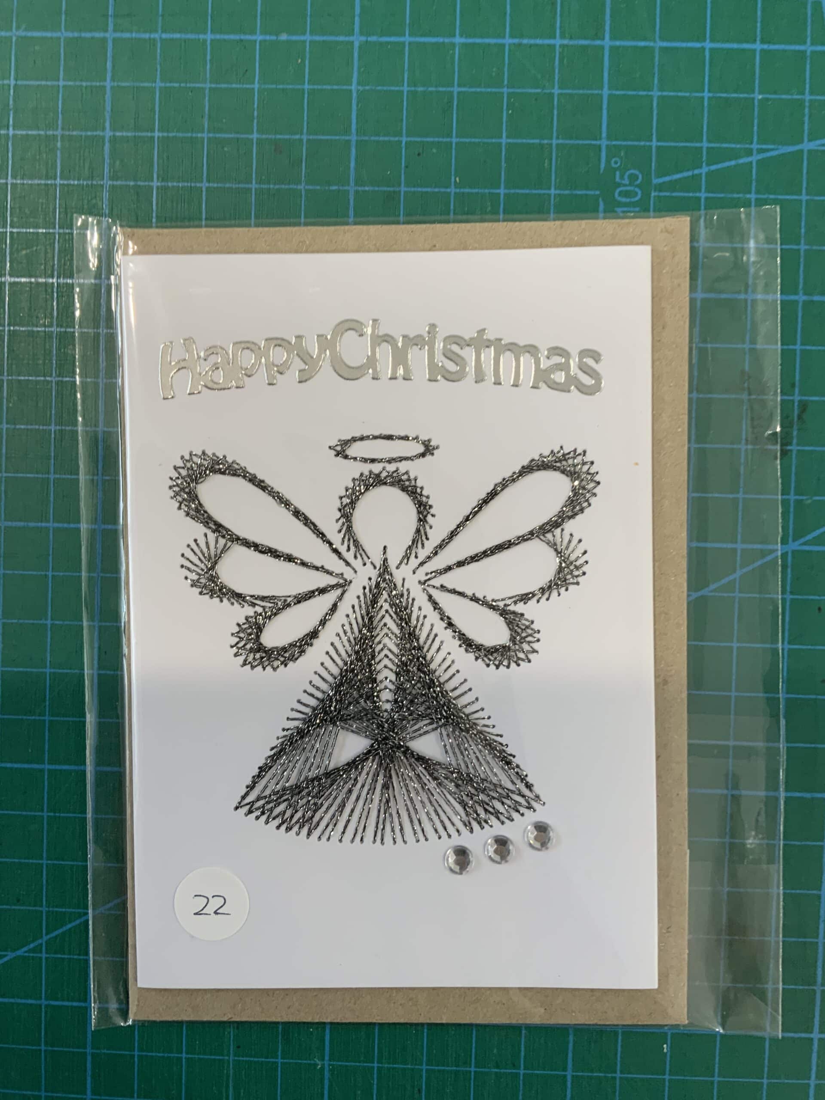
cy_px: 550
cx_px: 412
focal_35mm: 29
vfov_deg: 61.7
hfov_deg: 48.2
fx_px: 922
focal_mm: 3
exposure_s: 1/50
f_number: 1.8
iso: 50
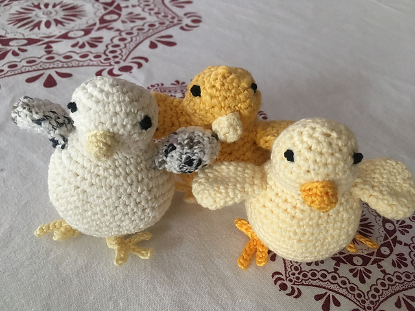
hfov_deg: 61.7
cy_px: 156
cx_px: 208
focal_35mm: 29
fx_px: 348
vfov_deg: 48.2
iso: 200
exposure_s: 1/33
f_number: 2.2
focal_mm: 4.15
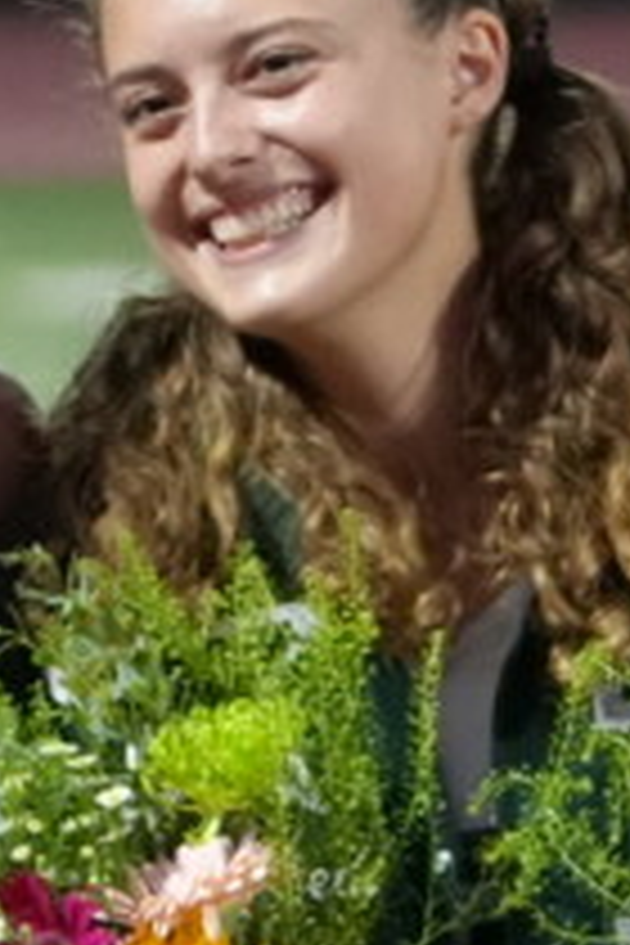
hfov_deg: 1.2
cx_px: 230
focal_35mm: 1143
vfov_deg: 1.8
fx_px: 30001
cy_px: 990
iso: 10000
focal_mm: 200
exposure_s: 1/250
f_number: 5.6
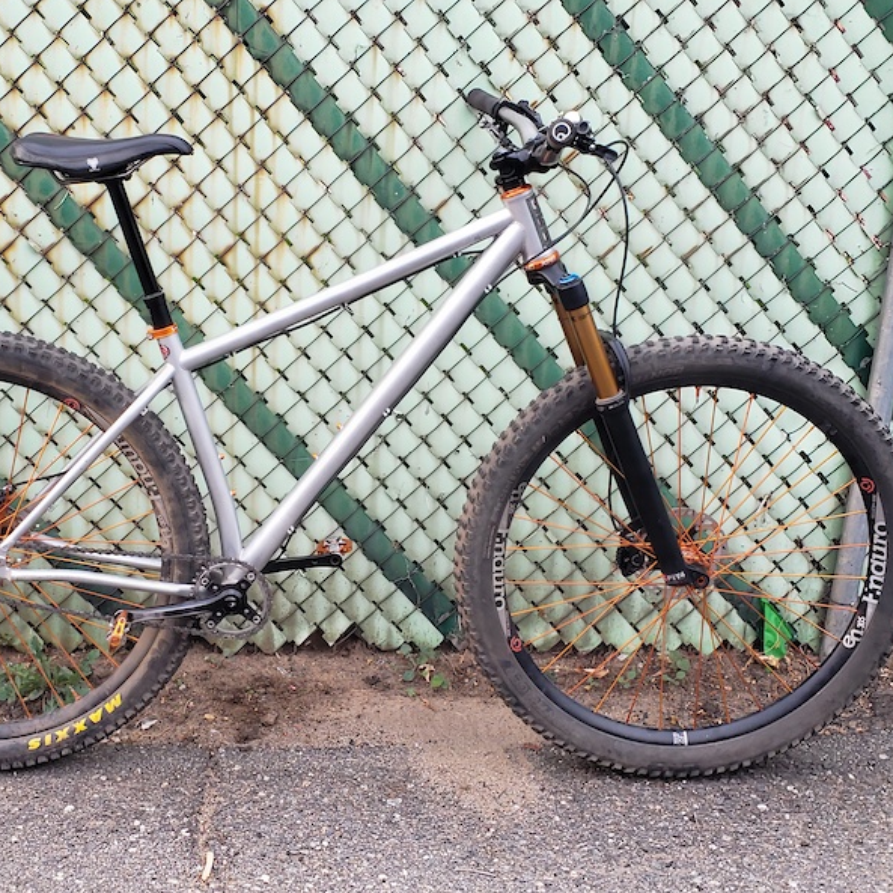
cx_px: 331
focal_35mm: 31
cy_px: 444
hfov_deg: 51.9
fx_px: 905
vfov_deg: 52.5
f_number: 2.4
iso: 64
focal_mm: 4.3
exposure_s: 1/60
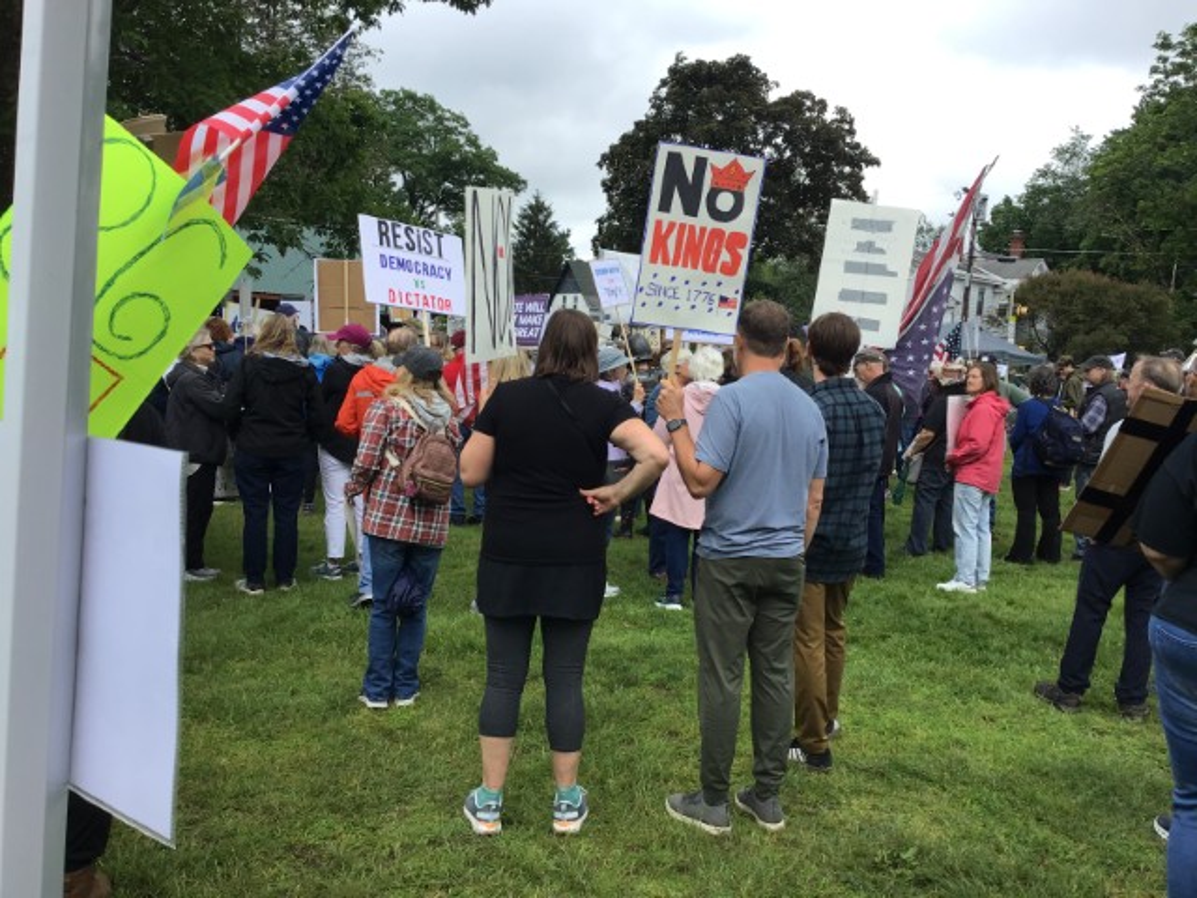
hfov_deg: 58.4
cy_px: 449
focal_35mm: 31
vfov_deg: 45.4
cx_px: 598
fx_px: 1072
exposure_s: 1/586
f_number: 2.4
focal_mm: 3.3
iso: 25
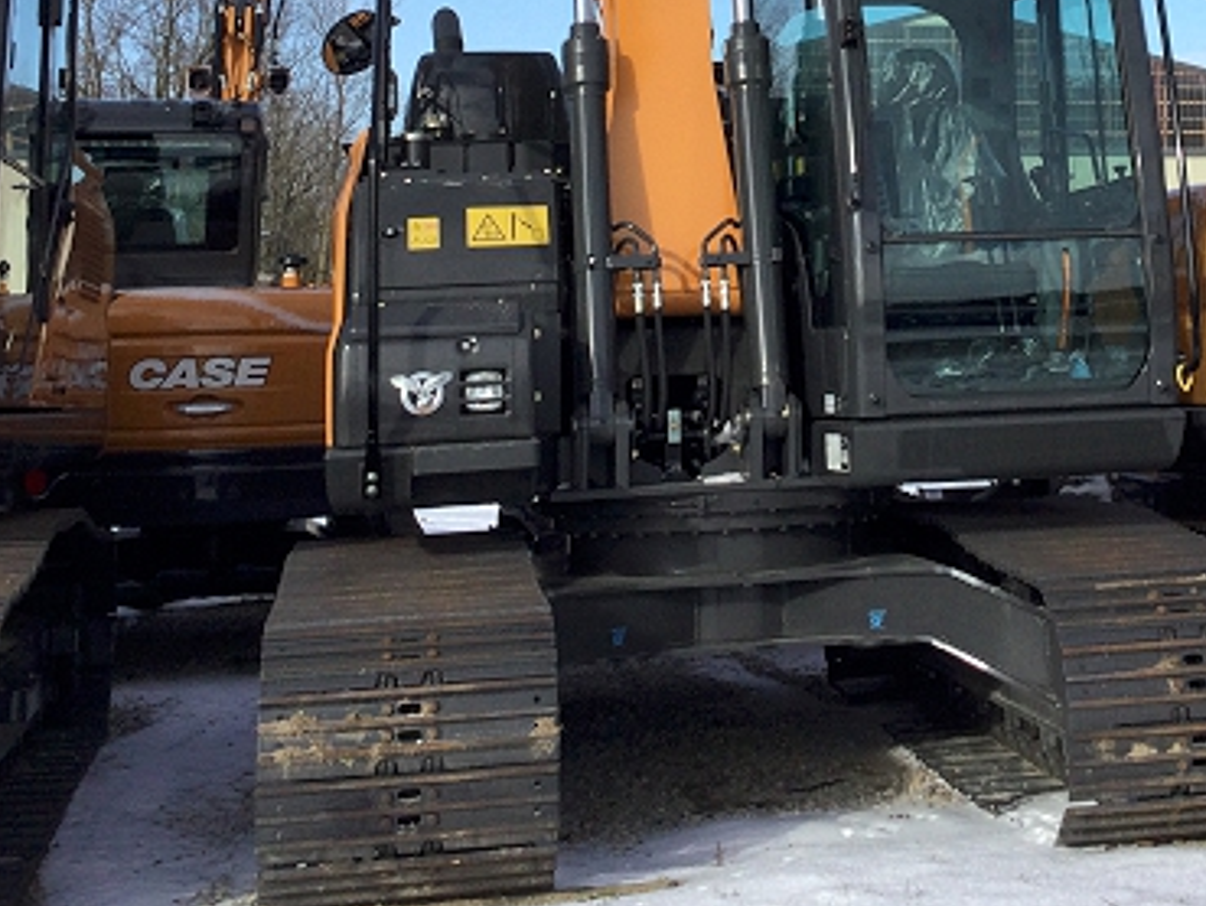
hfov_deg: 28.5
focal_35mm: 67
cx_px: 913
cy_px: -33
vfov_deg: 21.1
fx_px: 2336
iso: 25
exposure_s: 1/1253
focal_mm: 3.3
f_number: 2.4
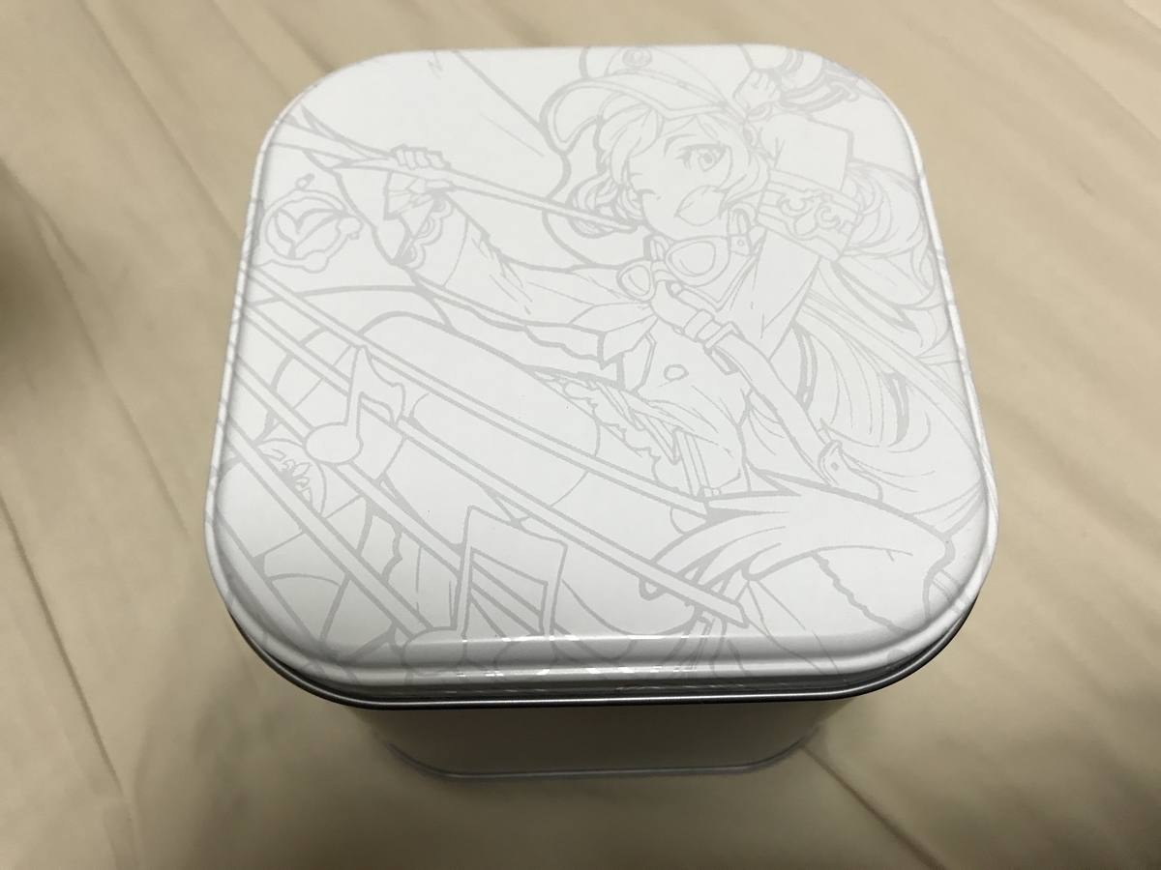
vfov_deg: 49.7
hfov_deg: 63.4
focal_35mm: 28
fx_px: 939
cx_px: 580
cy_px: 435
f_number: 1.8
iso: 40
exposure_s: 1/20
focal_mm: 3.99
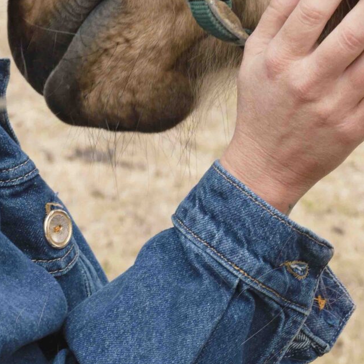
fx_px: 2177
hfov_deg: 9.5
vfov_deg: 9.4
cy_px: -123
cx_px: -32
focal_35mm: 183
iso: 400
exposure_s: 1/125
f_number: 9
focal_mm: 46
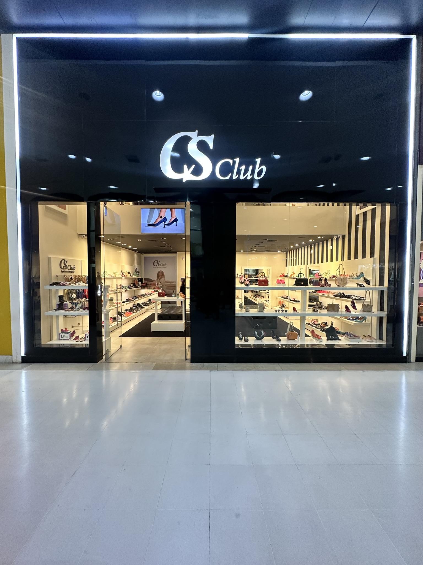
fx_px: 228
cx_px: 212
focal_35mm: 14
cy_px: 282
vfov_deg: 102.1
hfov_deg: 85.7
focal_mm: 2.22
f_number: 2.2
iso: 250
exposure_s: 1/120
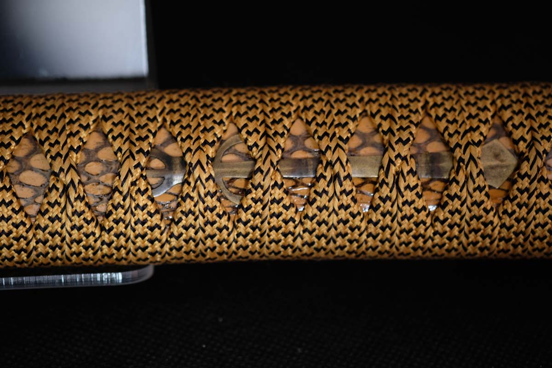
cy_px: 184
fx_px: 1380
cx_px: 276
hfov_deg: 22.6
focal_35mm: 90
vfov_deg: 15.2
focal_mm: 60
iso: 500
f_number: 2.4
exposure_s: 1/8
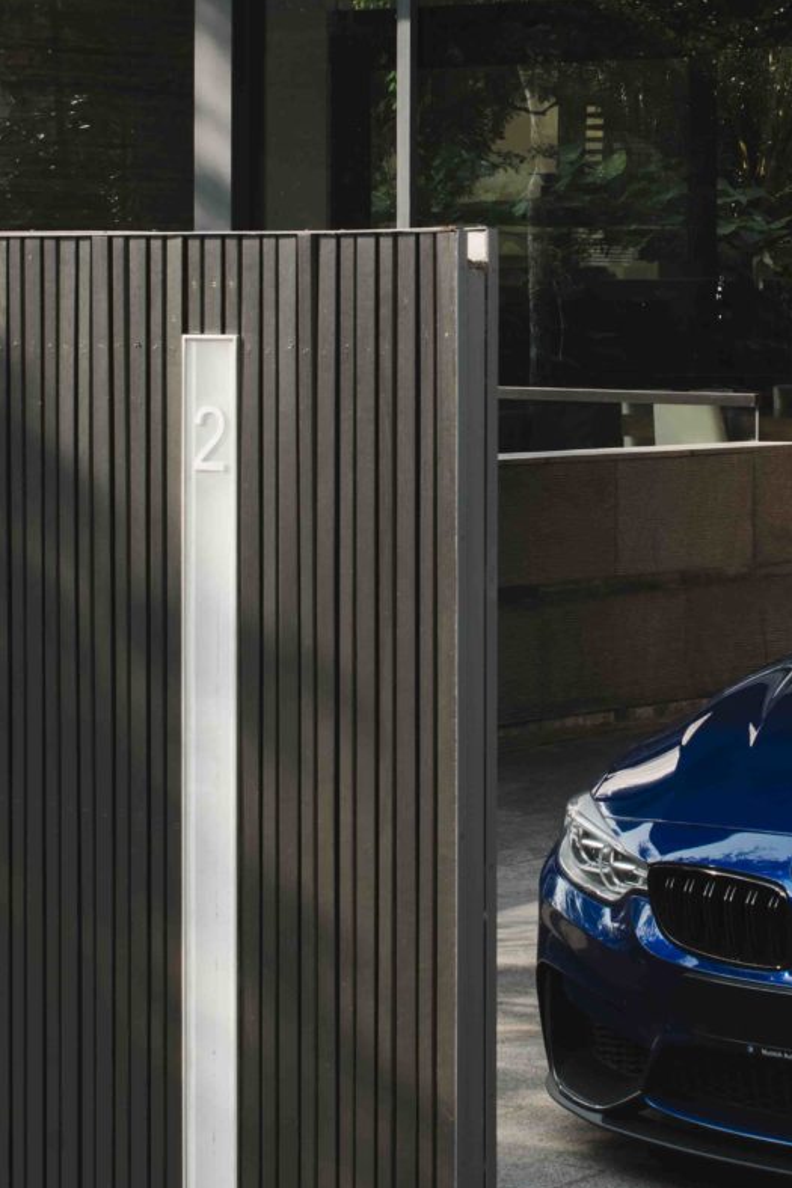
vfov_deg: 16.8
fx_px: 3862
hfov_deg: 11.7
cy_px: -219
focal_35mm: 117
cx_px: 643
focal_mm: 45
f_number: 11
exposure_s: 1/25
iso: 100
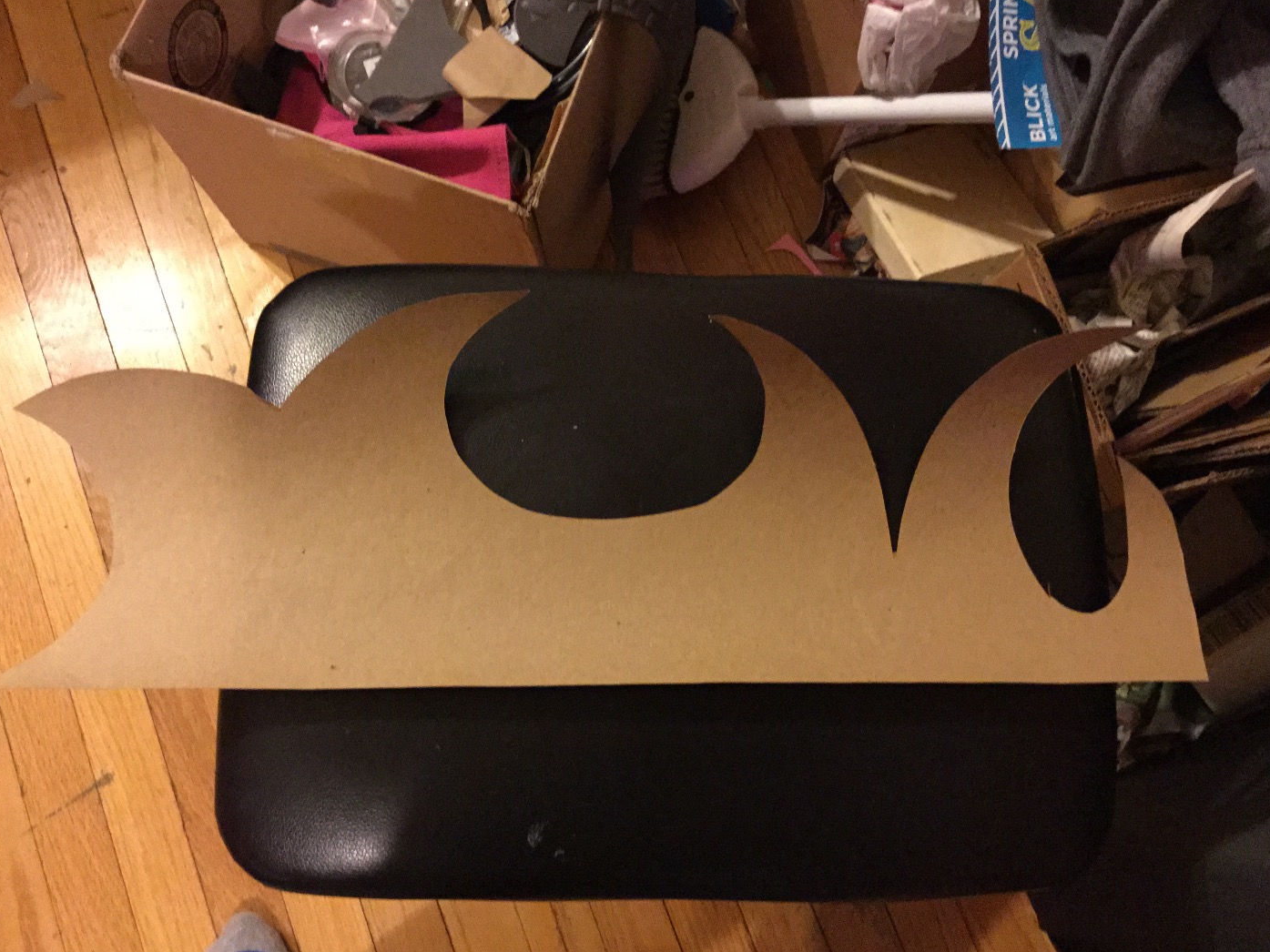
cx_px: 635
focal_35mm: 32
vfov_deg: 44.2
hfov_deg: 56.8
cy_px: 483
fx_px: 1174
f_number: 2.4
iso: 500
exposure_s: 1/15
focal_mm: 3.3
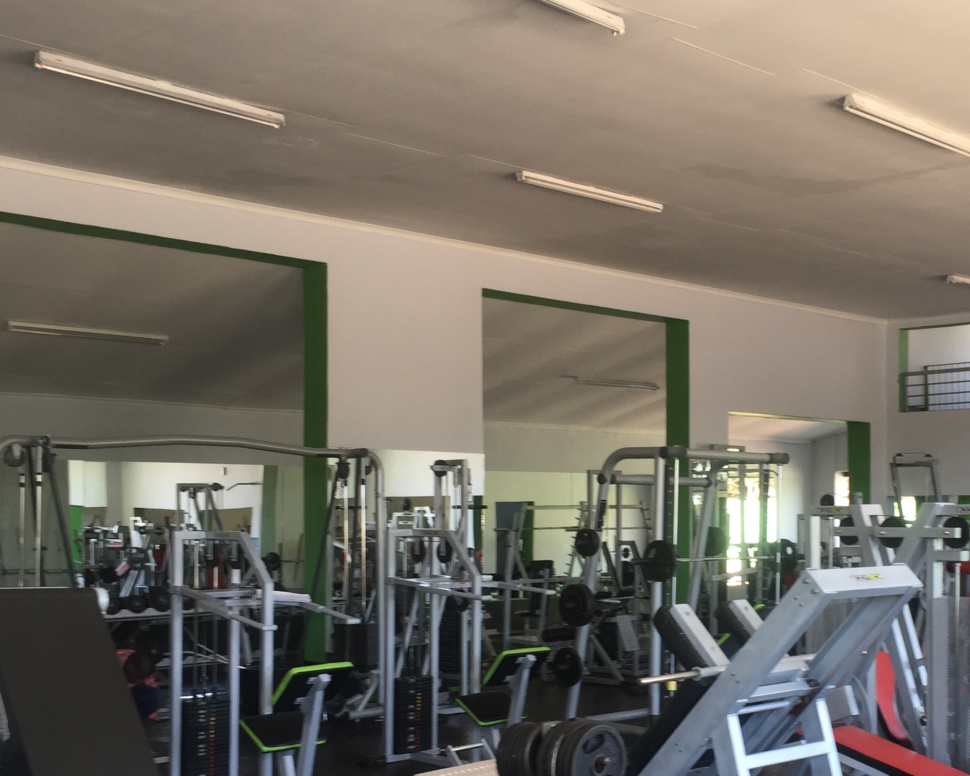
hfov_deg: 37.3
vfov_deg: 30.6
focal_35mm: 49
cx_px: 698
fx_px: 1406
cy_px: 505
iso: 40
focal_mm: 4.15
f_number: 2.2
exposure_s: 1/50
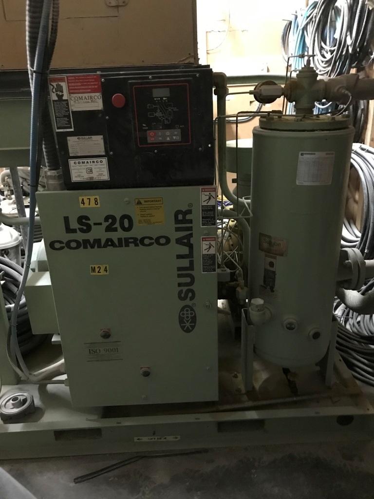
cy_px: 250
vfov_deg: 63.4
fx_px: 403
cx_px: 187
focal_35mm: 28
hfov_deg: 49.7
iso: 200
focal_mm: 3.99
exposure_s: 1/4
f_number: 1.8
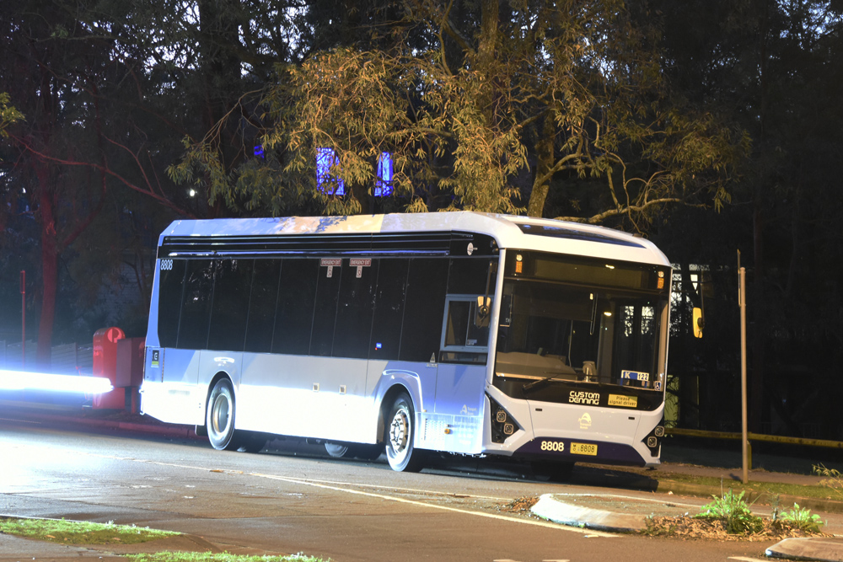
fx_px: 2635
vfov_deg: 12.2
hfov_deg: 18.2
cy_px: 281
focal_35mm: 112
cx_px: 422
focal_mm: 75
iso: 2000
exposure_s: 1
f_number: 7.1
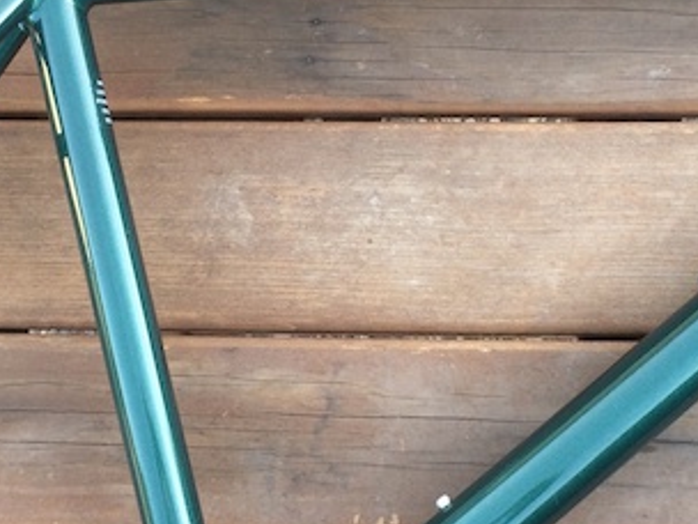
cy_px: 269
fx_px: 1593
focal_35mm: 79
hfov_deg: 24.7
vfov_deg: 18.7
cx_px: 303
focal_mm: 4.12
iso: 40
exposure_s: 1/120
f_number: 2.2
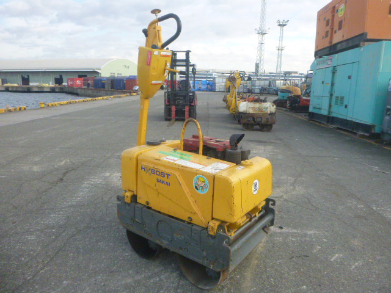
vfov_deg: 54.9
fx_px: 282
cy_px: 146
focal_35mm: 25
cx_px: 196
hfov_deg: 69.4
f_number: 9
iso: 400
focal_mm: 4.5
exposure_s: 1/640
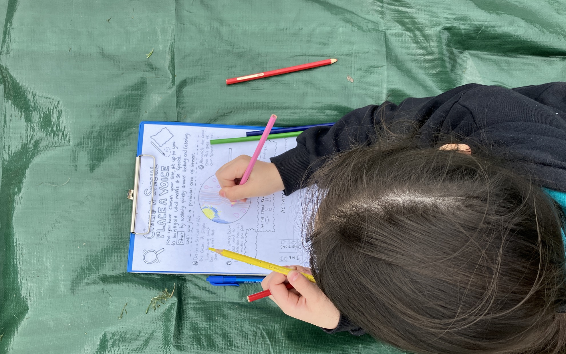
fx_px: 463
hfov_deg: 62.9
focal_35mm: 30
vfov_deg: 41.8
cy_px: 200
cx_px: 281
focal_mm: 3.99
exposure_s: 1/906
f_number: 1.8
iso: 32
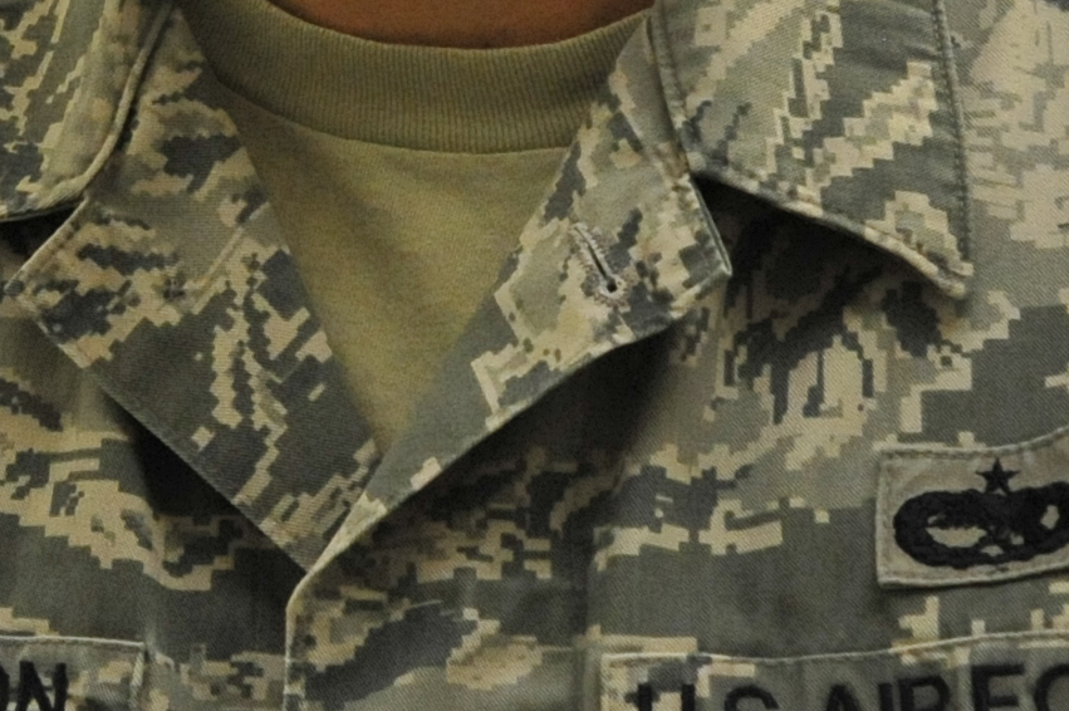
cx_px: -347
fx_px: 5192
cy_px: -538
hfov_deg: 11.4
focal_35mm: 175
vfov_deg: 7.6
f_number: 4.5
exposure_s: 1/640
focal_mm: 35
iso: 3200
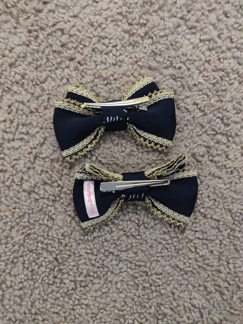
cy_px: 162
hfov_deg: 54.9
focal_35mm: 25
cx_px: 122
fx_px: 234
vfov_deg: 69.4
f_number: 1.7
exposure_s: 1/17
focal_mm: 4.25
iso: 2500
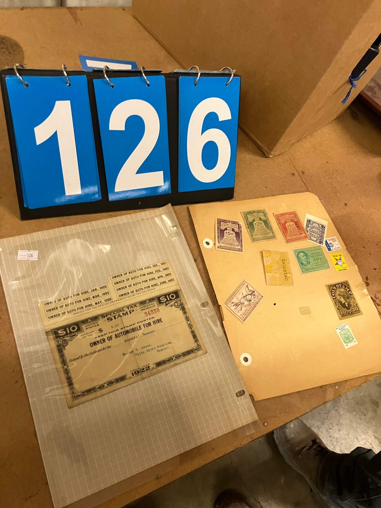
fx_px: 411
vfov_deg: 63.4
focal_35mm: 28
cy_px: 254
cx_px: 190
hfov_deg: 49.7
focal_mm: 3.99
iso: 250
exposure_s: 1/40
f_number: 1.8
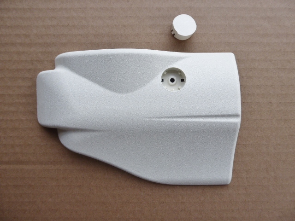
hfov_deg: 69.4
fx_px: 213
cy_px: 110
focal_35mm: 25
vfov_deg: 54.9
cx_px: 148
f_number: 3.3
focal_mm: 4.3
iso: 80
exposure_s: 1/100
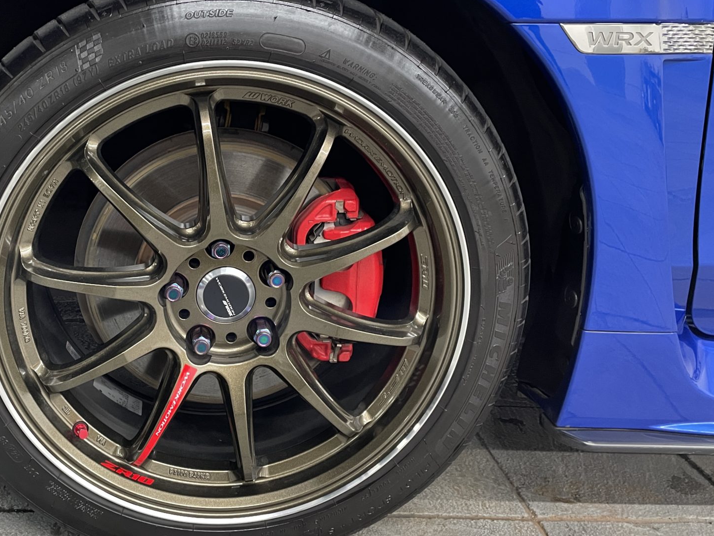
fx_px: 763
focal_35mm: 37
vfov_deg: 38.6
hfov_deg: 49.0
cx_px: 220
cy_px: 250
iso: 400
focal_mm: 4.2
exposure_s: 1/60
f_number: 1.6
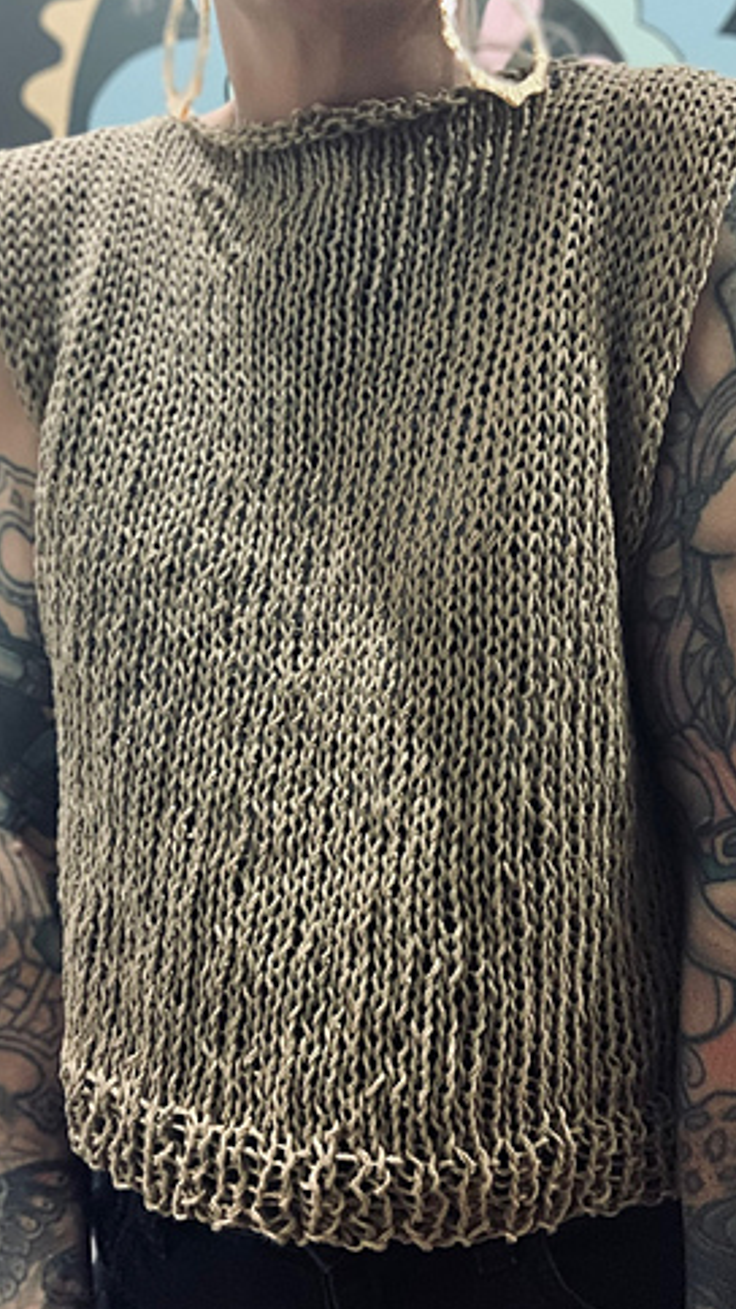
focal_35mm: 36
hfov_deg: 32.8
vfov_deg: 55.3
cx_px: 377
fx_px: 1250
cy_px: 660
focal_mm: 2.87
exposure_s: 1/22
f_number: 2.2
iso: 500
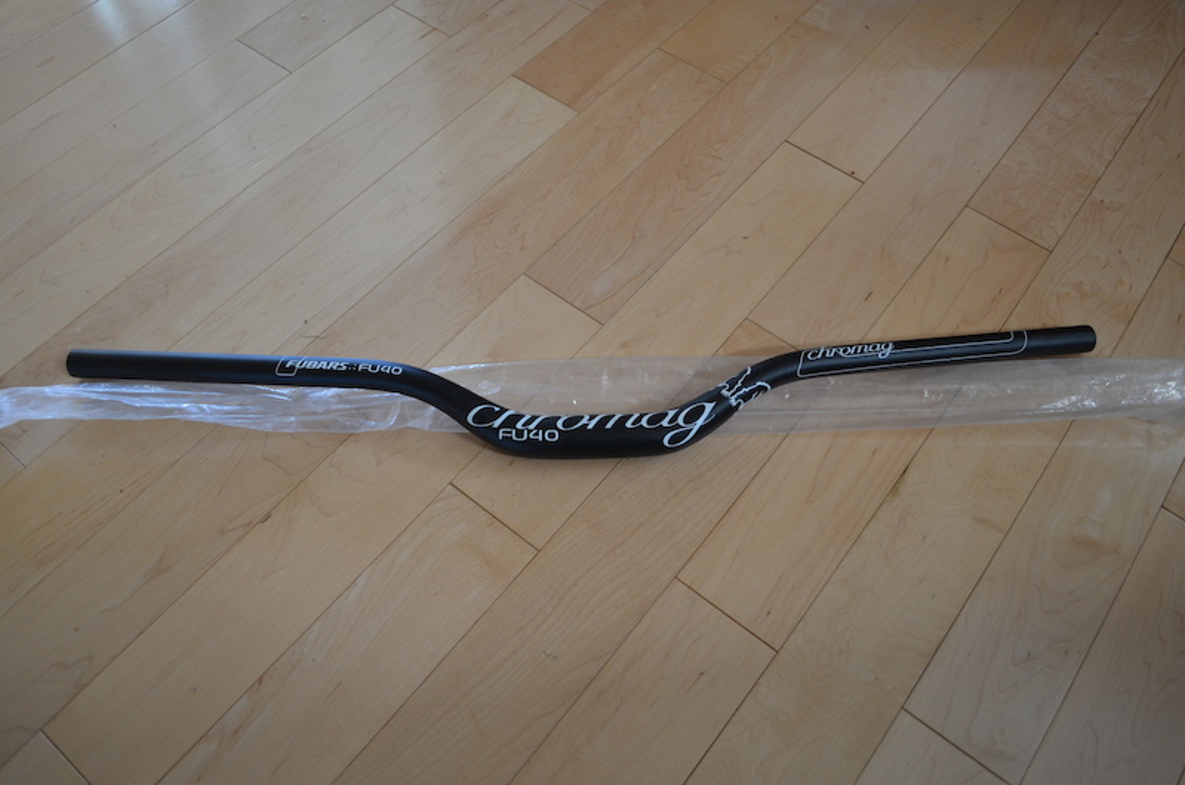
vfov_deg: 43.4
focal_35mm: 30
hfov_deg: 62.0
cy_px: 392
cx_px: 592
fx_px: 986
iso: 400
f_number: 4
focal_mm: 20
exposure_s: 1/60
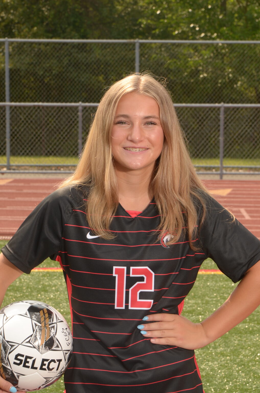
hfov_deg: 12.1
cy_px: 196
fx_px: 1224
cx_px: 130
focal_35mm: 112
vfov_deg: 18.2
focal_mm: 75
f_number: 13
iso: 200
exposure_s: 1/125
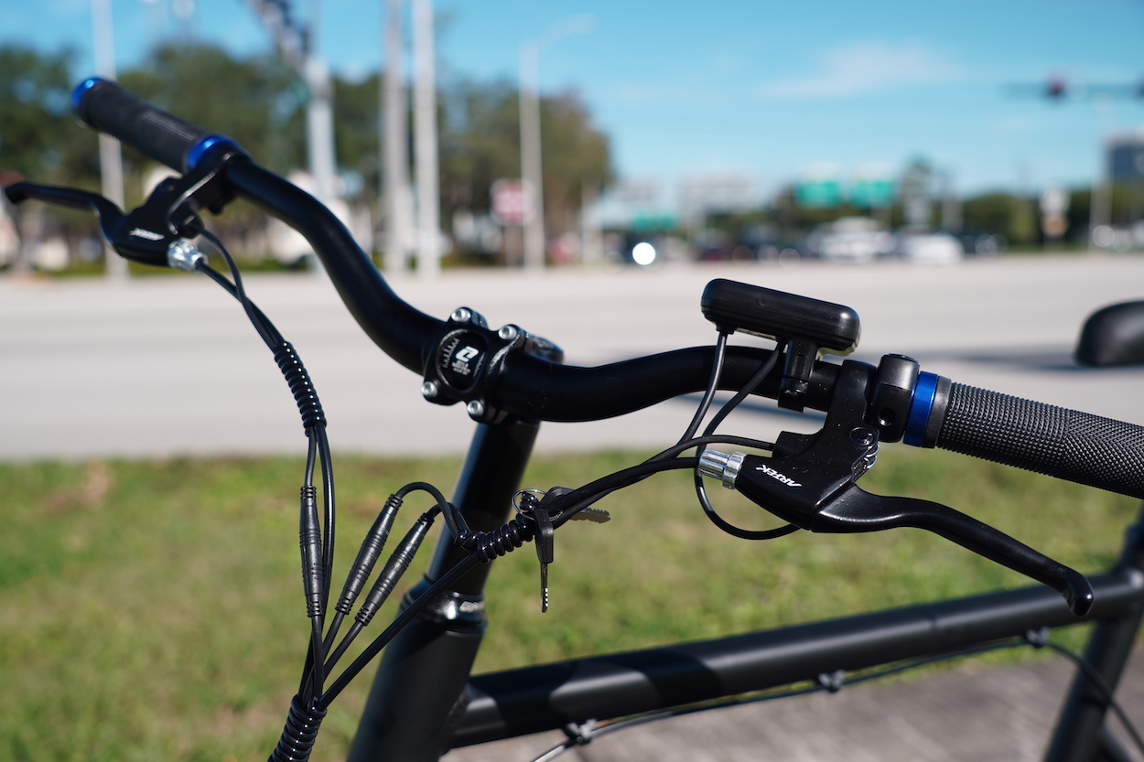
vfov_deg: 34.2
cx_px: 572
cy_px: 381
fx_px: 1239
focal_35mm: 39
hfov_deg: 49.6
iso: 100
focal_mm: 26
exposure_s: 1/250
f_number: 2.8
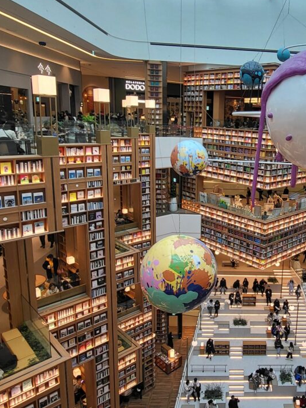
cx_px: 243
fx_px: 330
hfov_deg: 47.2
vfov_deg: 63.3
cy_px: 186
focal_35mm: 28
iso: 32
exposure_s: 1/60
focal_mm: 1.74
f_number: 2.2
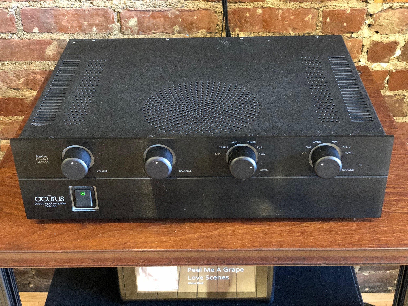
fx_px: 613
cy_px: 153
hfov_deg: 36.8
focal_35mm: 52
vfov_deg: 28.0
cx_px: 204
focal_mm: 6
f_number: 2.4
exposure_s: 1/8
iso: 250
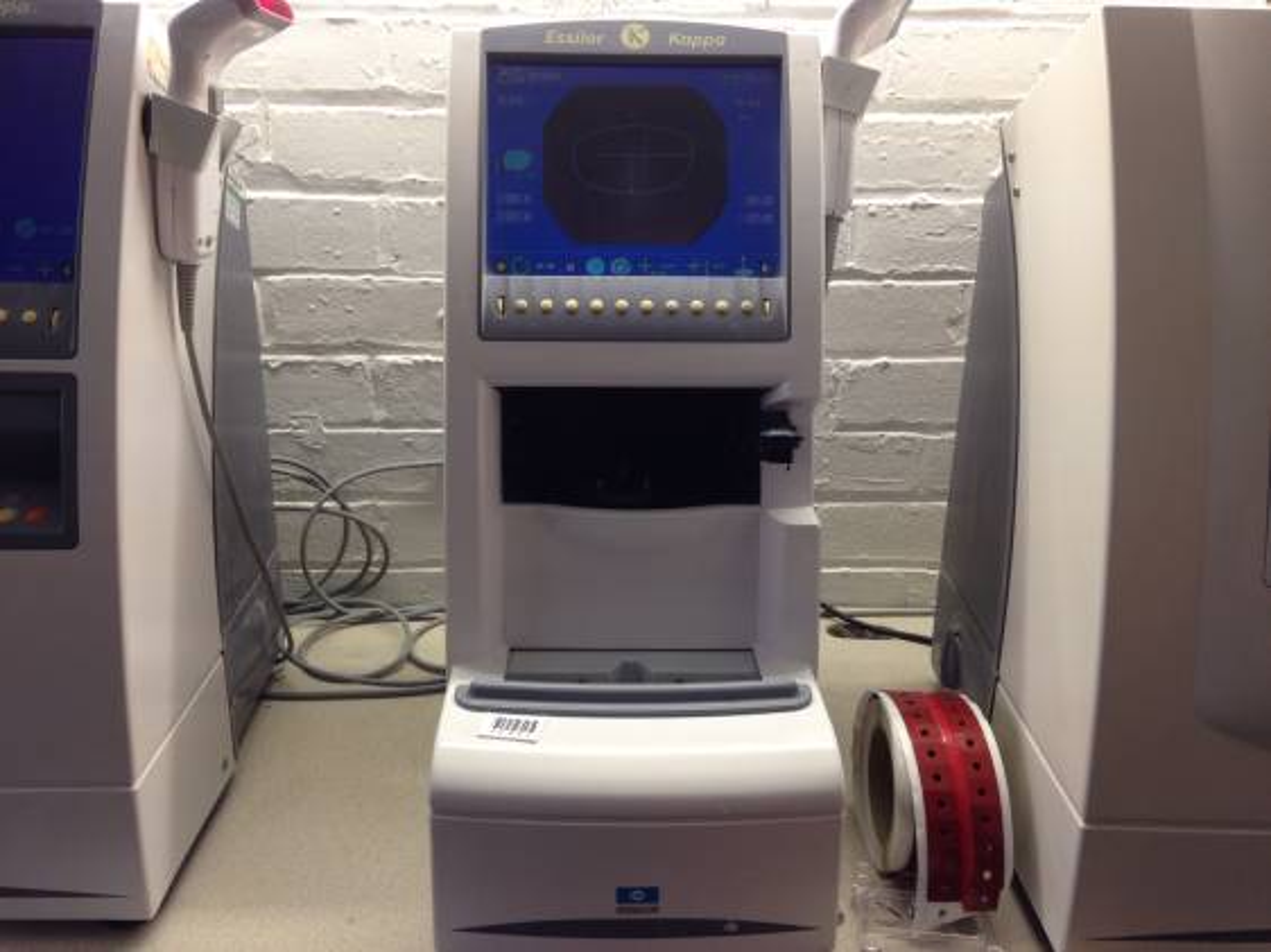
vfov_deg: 42.9
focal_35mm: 33
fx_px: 1211
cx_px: 636
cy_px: 476
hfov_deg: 55.4
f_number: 2.4
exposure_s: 1/24
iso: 50
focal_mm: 4.12
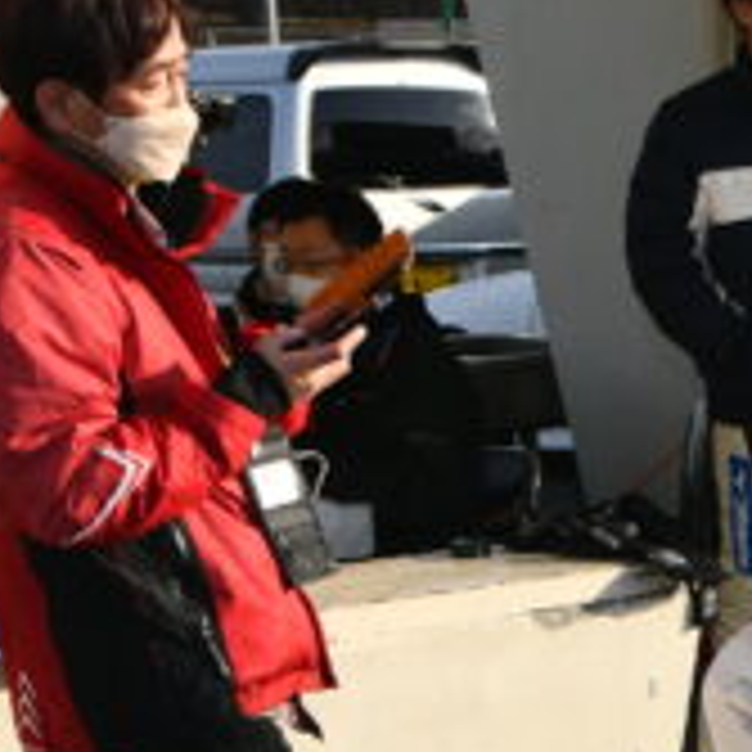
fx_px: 3072
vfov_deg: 13.3
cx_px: 1585
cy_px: 1051
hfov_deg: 12.1
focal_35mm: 125
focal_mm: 24
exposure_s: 1/200
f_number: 7.1
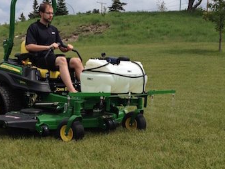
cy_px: 79
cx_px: 88
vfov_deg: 20.2
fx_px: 474
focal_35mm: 73
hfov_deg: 26.6
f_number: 2.4
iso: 50
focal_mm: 4.28
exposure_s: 1/2513
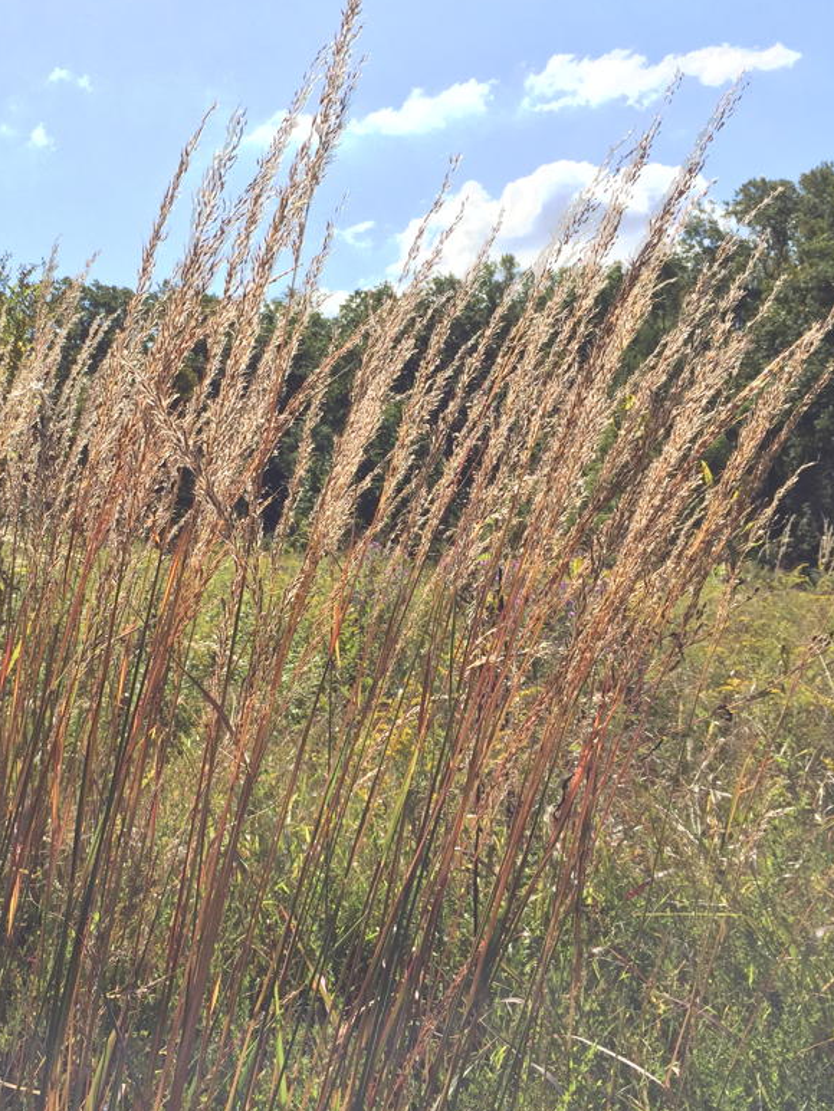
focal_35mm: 40
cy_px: 539
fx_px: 1285
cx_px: 270
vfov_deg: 46.8
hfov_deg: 35.6
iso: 32
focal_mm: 4.15
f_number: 2.2
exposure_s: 1/1412
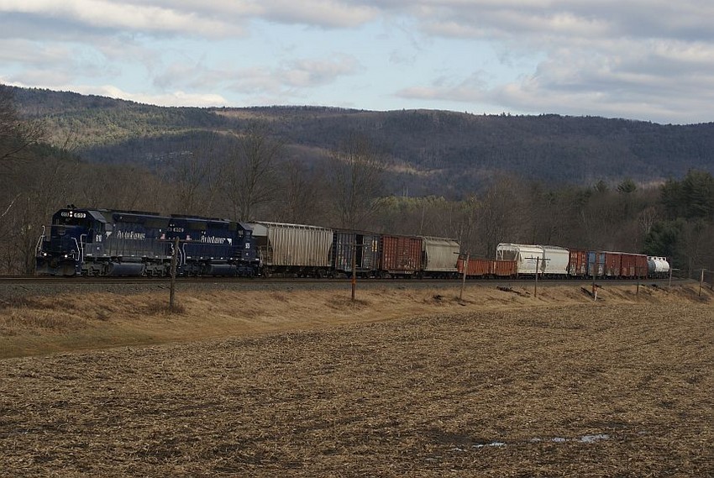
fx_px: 2085
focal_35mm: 105
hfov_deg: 19.4
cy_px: 239
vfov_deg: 13.1
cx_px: 357
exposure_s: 1/320
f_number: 5.6
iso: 100
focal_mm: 70
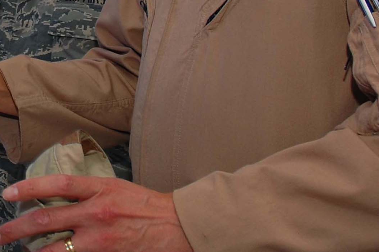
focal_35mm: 77
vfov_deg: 16.9
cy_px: -58
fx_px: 810
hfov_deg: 24.7
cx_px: -28
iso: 200
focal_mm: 18
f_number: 8
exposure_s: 1/60
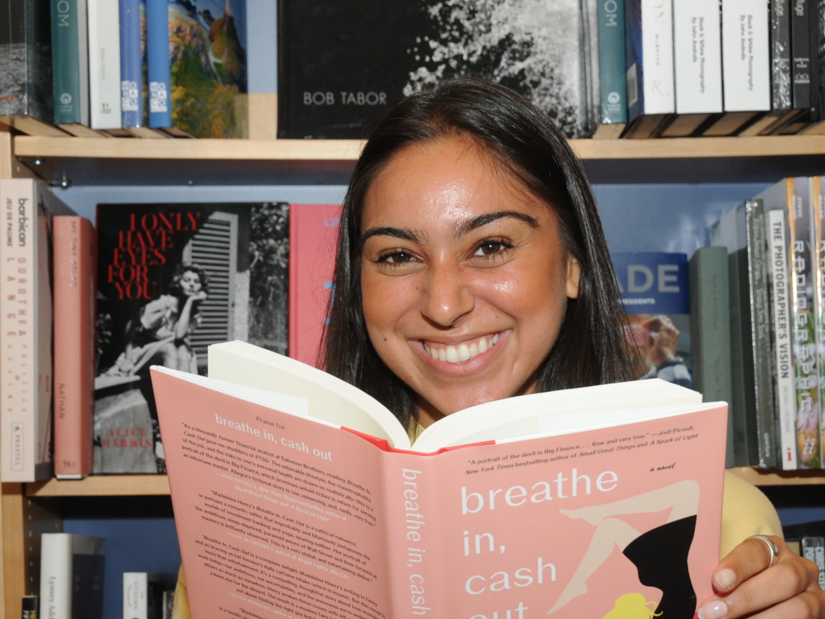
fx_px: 1644
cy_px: 407
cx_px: 435
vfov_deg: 21.2
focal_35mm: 69
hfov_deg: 28.2
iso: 500
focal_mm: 32
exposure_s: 1/60
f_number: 8
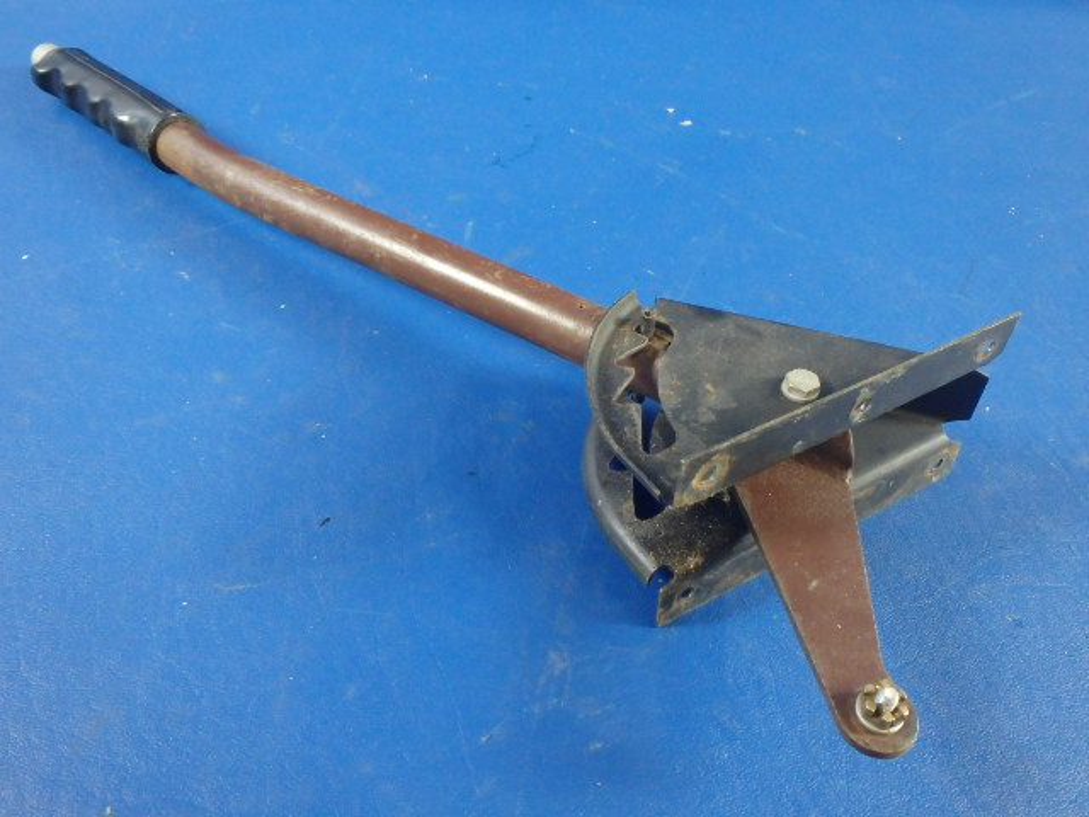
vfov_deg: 49.7
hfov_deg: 63.4
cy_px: 408
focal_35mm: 28
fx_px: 881
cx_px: 544
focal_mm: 5
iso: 800
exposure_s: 1/20
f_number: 3.9
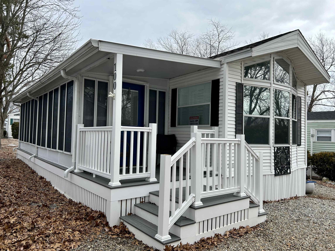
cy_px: 126
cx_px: 168
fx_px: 252
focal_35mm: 26
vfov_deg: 53.1
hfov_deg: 67.3
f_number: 1.5
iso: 50
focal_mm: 5.7
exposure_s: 1/2994
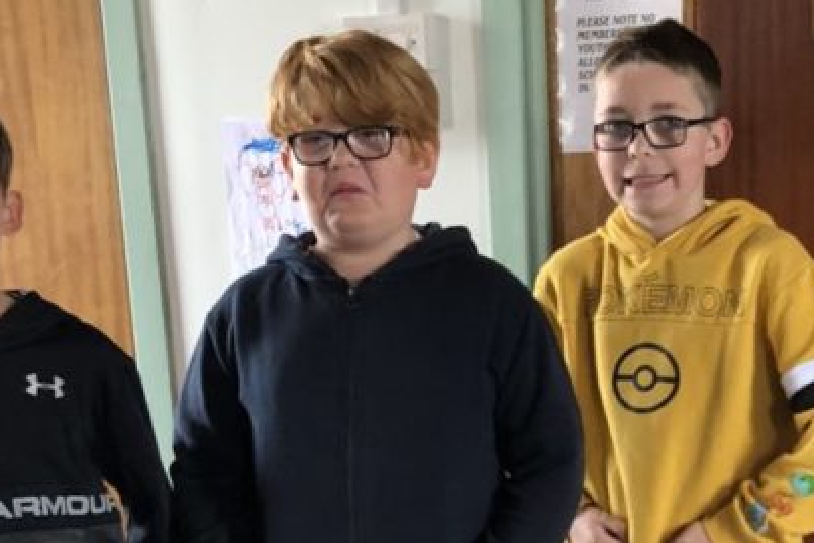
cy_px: 610
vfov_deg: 17.7
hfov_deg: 27.2
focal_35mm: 74
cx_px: 543
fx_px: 1674
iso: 80
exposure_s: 1/15
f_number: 1.8
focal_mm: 4
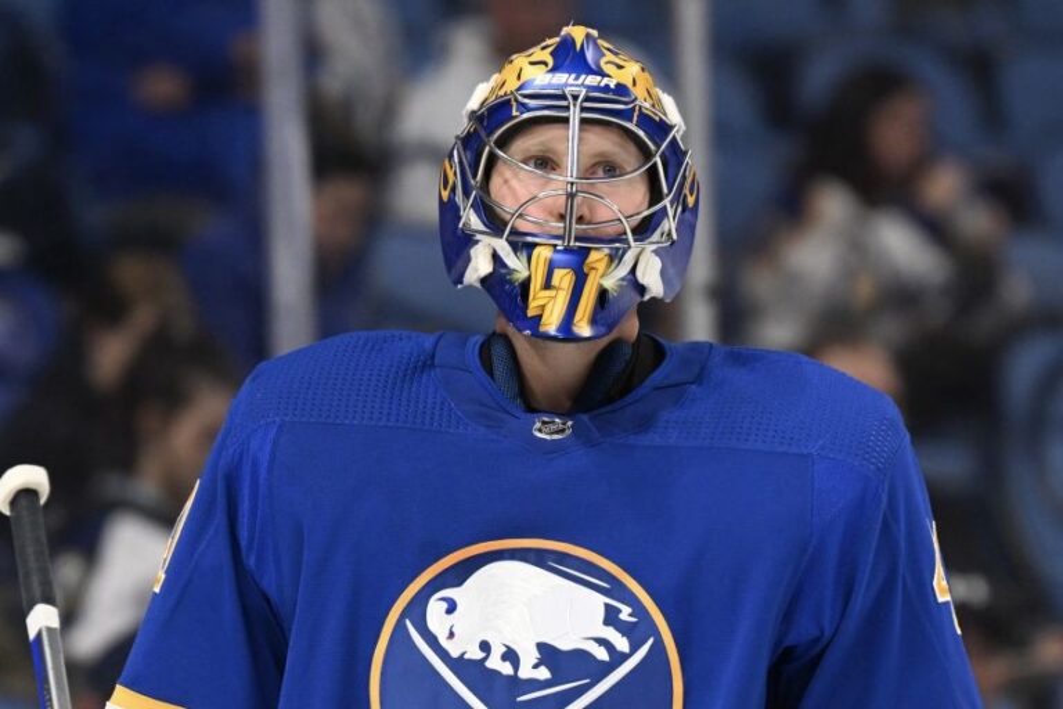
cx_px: 532
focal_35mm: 200
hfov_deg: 10.3
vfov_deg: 6.9
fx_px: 5905
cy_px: 354
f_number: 3.5
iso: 3200
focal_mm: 200
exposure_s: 1/1600
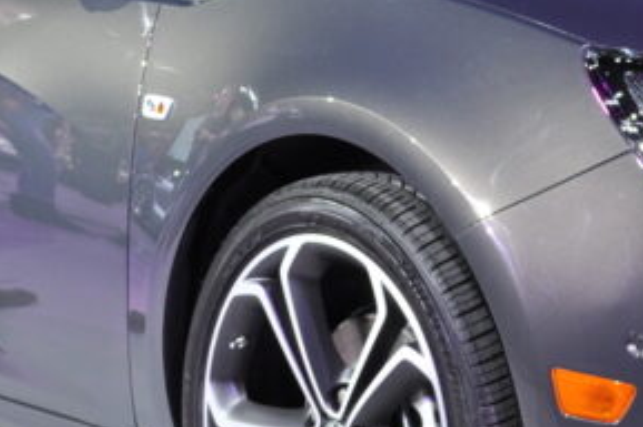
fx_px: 2087
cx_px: 530
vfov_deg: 11.7
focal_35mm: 117
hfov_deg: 17.3
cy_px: 147
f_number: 5.6
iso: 220
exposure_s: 1/30
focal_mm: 22
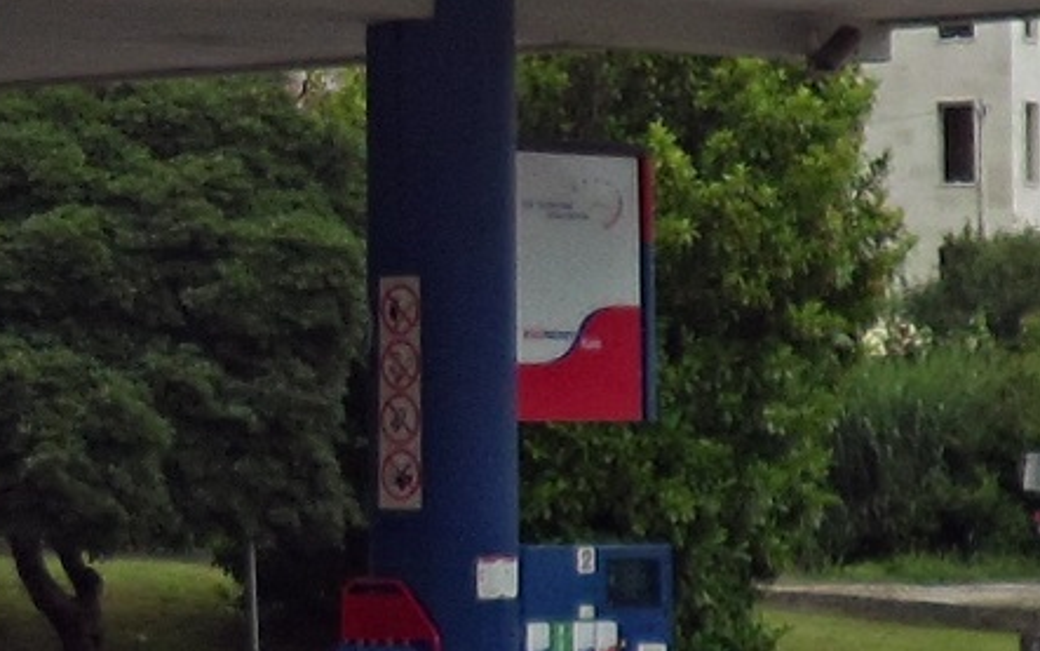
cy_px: 308
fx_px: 5273
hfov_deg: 11.2
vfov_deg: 7.1
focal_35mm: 186
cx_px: 120
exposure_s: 1/1500
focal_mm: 5.5
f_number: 2.7
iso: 100
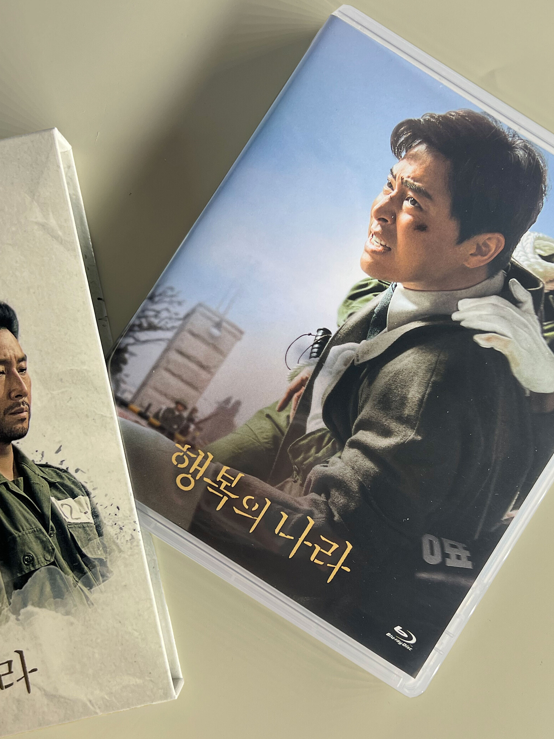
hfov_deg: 22.9
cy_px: 378
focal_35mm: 64
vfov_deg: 30.3
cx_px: 331
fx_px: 1366
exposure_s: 1/135
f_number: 2.4
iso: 16
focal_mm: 6
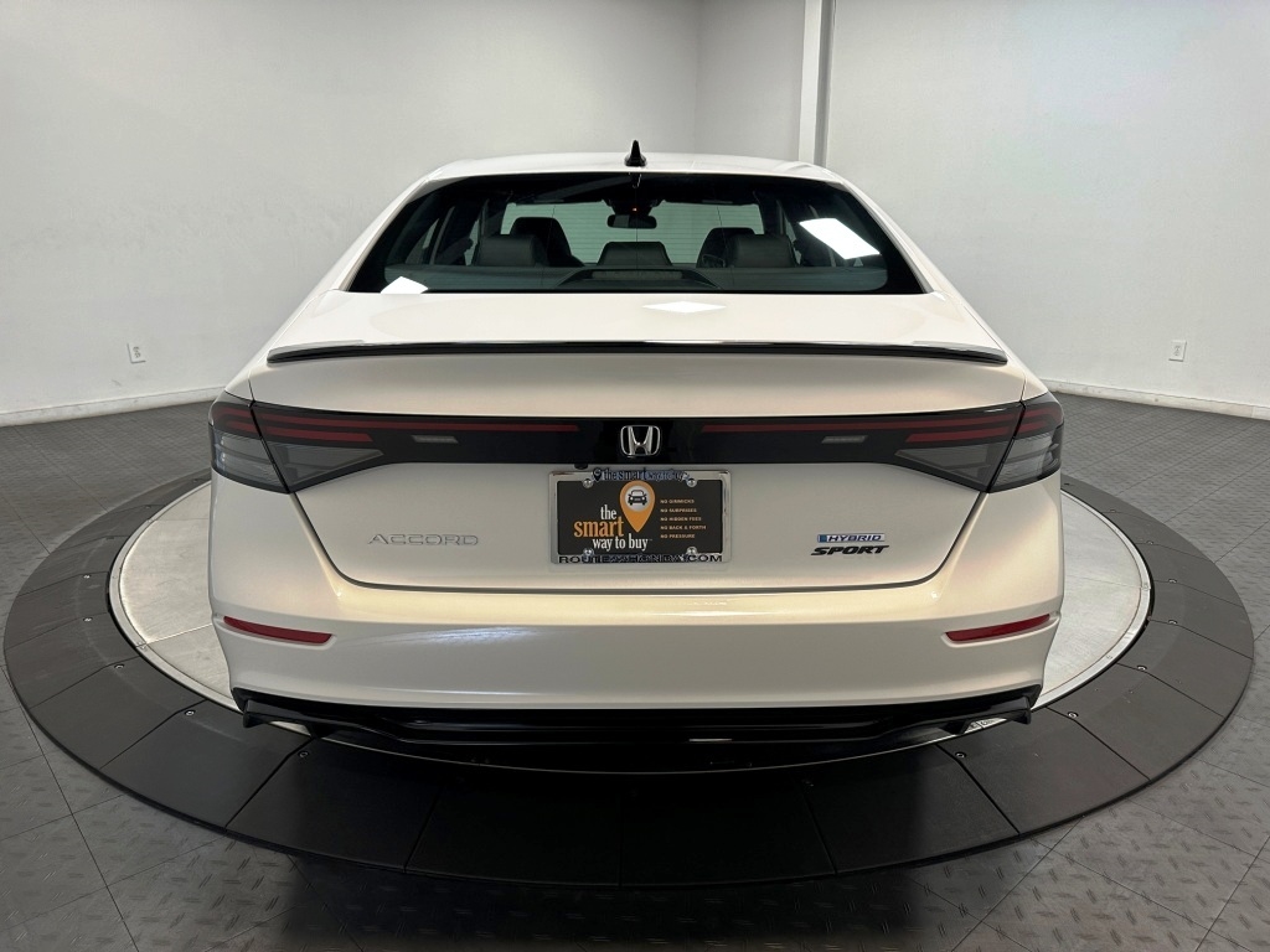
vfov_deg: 56.8
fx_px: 881
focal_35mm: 24
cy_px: 476
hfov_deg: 71.6
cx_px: 635
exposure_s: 1/60
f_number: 1.78
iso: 200
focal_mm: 6.86
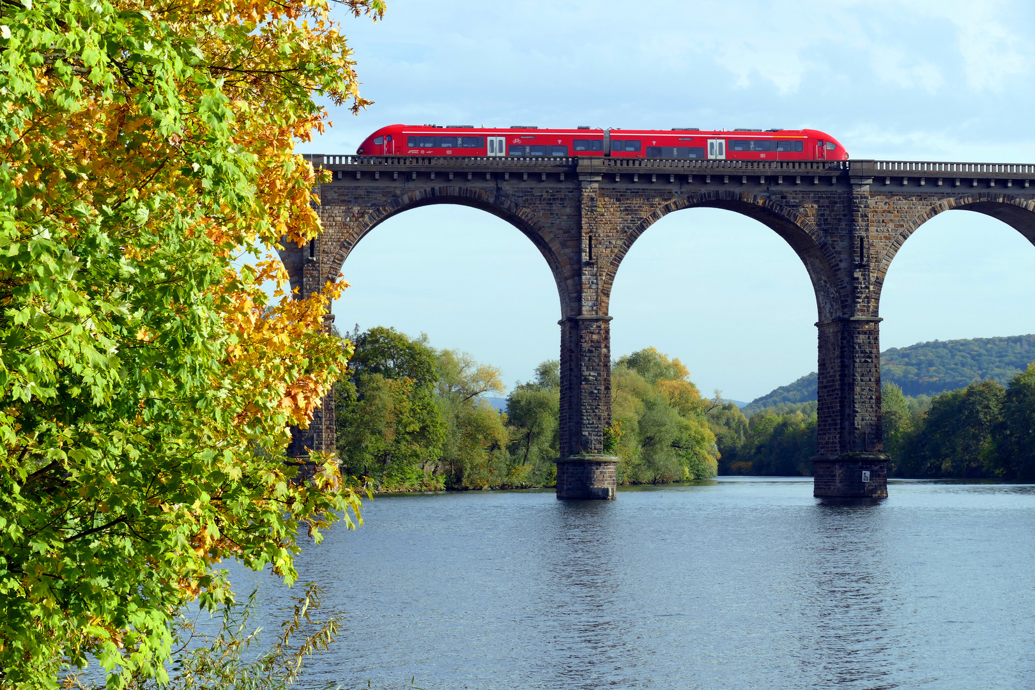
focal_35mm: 104
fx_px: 2990
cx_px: 518
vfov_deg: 13.2
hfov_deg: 19.6
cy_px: 345
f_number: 8
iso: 125
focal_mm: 37.79
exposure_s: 1/200
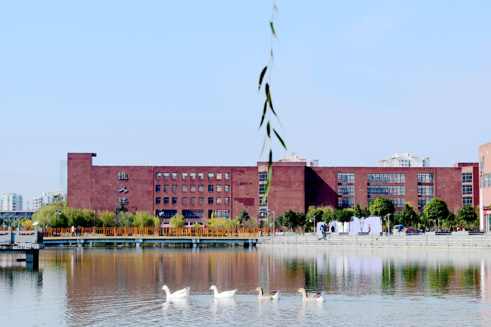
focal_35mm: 82
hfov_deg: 24.6
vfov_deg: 16.6
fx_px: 1125
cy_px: 164
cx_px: 246
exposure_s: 1/500
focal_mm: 55
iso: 280
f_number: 11
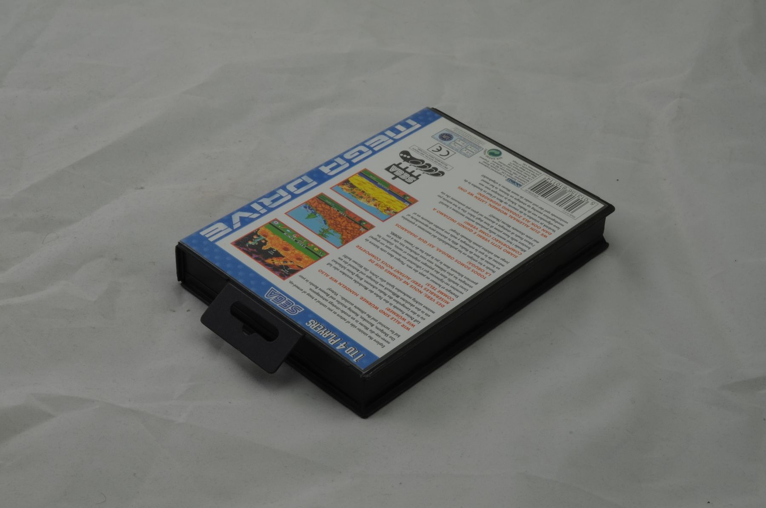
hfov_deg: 33.5
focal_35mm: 60
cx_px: 383
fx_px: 1274
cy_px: 254
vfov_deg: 22.5
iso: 100
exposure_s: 1/4
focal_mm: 40
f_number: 20
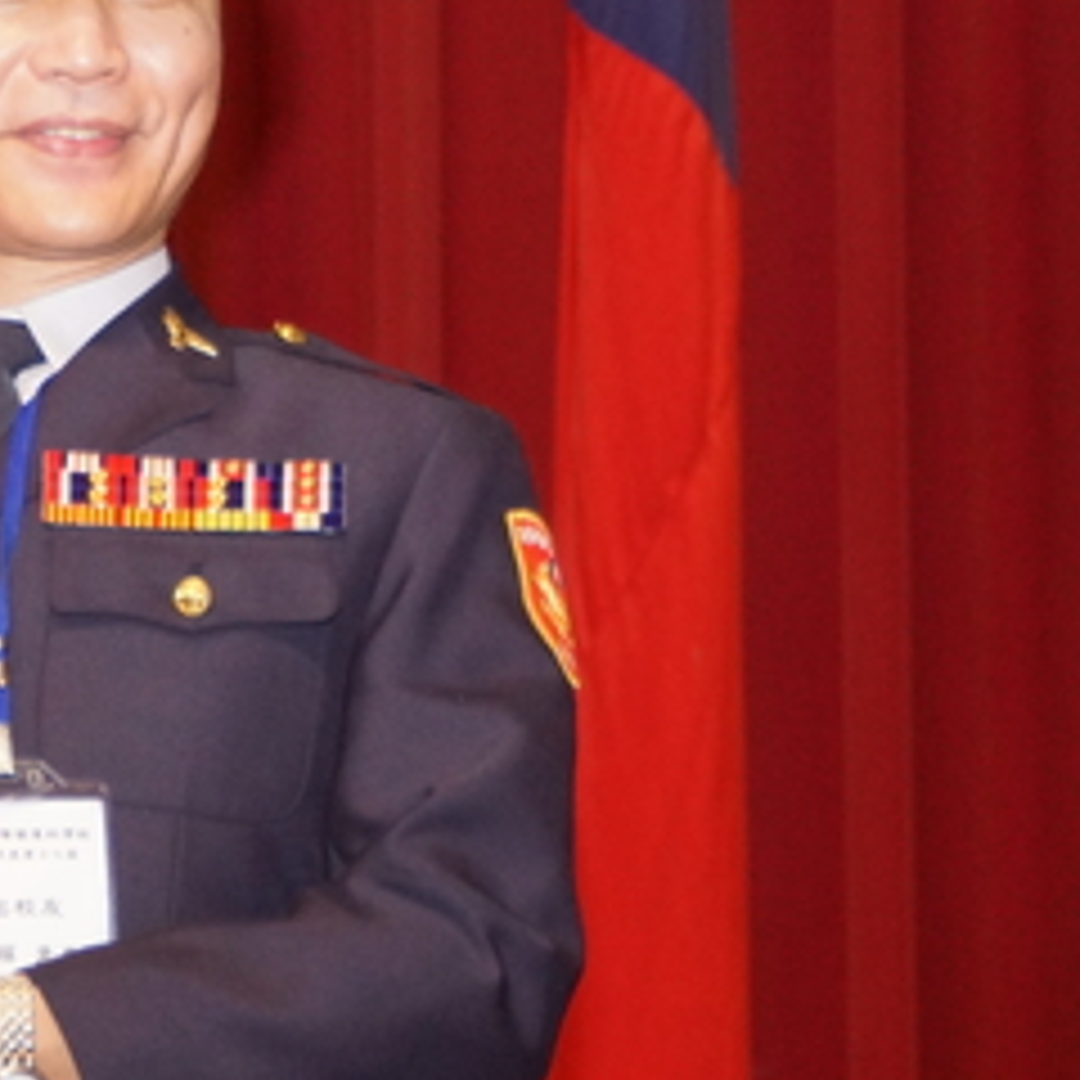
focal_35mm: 261
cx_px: -450
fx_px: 9213
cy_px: 459
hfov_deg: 6.6
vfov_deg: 6.7
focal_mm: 70
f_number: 5
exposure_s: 1/80
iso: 1000
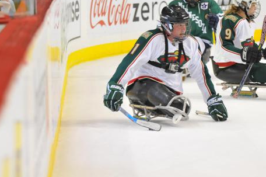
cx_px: 163
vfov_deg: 5.6
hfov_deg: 8.4
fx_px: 1821
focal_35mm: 247
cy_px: 100
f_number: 2.8
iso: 800
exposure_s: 1/500
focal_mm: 125
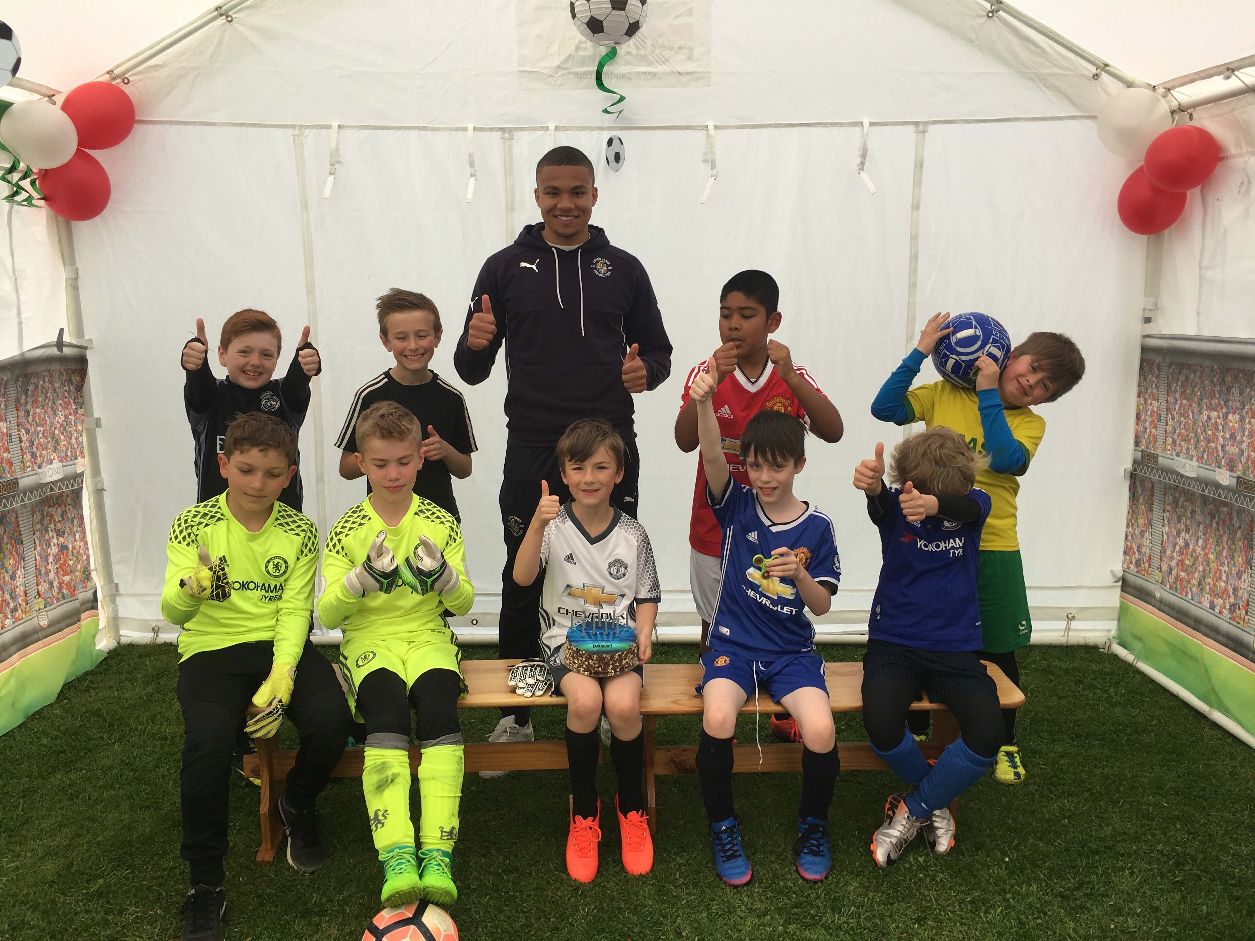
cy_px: 470
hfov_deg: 61.7
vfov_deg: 48.2
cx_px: 628
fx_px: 1051
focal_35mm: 29
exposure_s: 1/469
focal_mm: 4.15
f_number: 2.2
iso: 25
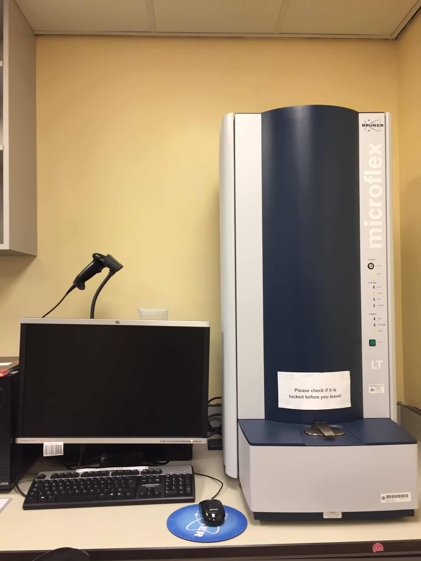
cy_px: 280
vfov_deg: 61.7
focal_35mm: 29
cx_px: 210
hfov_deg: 48.2
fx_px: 470
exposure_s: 1/33
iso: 80
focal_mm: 4.15
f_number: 2.2
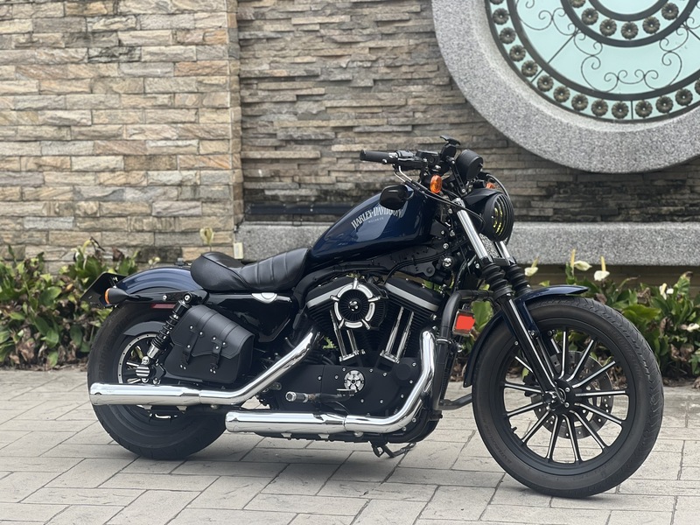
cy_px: 262
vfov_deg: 19.1
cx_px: 350
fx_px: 1557
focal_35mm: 77
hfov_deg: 25.3
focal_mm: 9
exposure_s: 1/121
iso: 50
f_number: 2.8
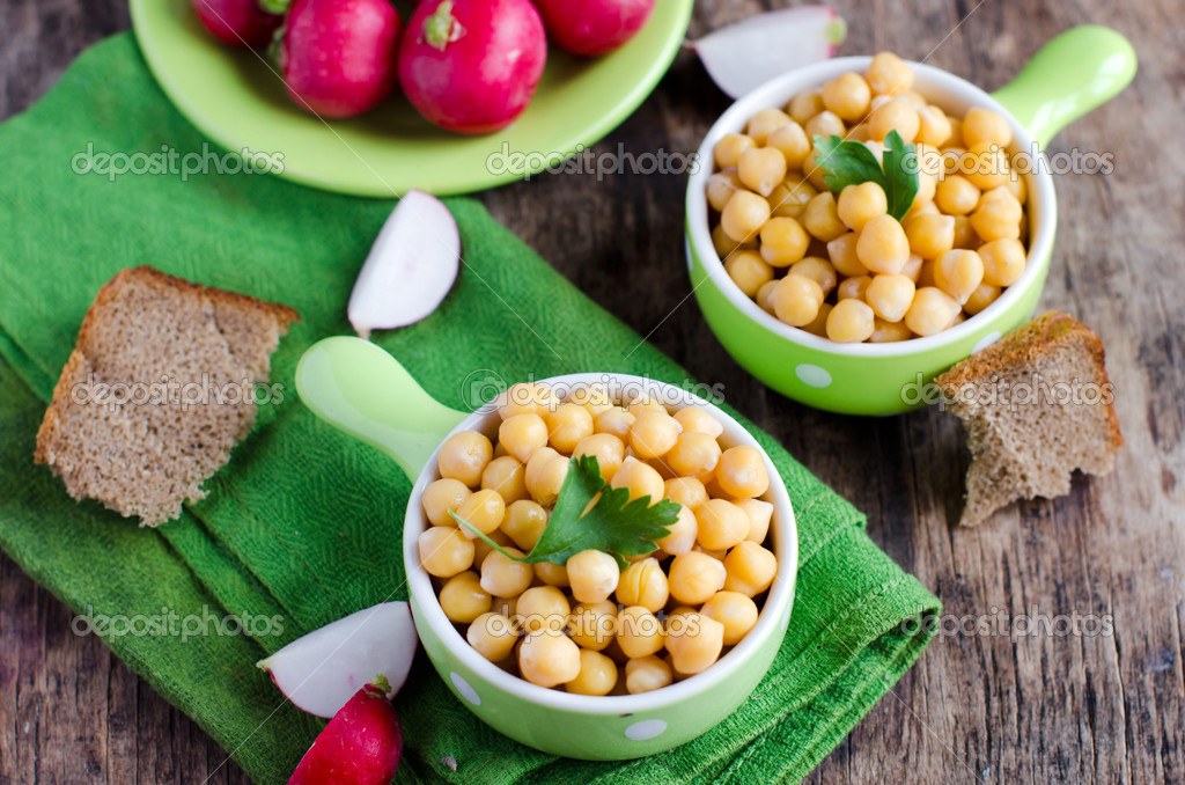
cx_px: 592
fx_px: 2463
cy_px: 392
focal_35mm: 75
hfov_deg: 27.0
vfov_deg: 18.1
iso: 250
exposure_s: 1/80
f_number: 4.5
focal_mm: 50
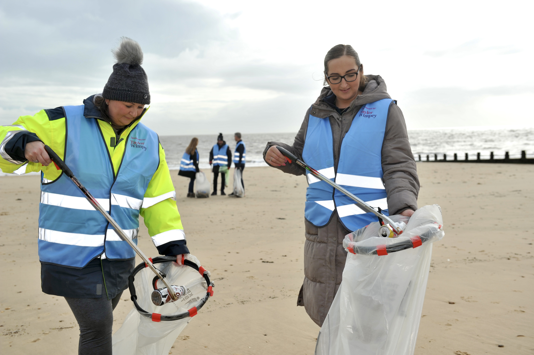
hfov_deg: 43.6
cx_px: 267
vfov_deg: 29.8
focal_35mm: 45
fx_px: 667
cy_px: 178
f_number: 5
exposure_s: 1/640
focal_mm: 45
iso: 200
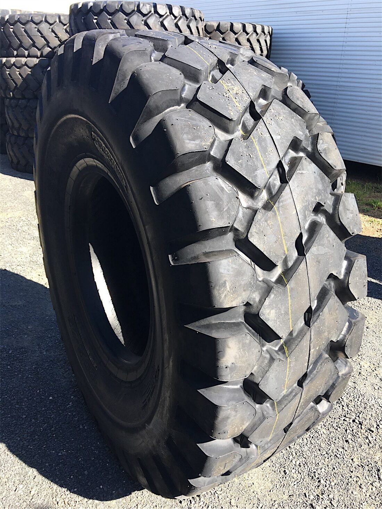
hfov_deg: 48.2
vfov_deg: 61.7
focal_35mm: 29
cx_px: 191
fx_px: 427
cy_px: 254
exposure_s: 1/291
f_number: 2.2
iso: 25
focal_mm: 4.15
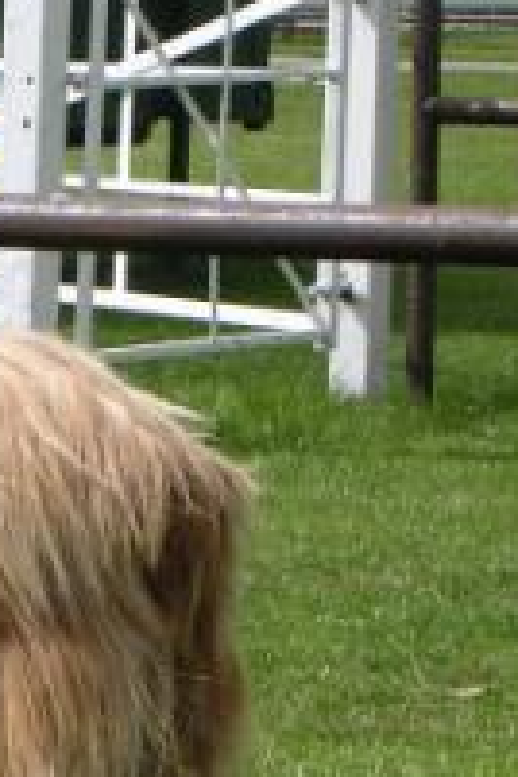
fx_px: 5762
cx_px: -244
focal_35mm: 267
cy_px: 622
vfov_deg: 7.7
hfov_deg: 5.1
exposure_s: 1/515
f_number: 4.9
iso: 100
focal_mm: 17.4
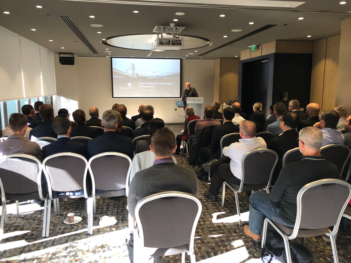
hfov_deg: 63.4
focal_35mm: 28
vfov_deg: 49.7
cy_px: 132
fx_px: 284
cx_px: 176
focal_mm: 3.99
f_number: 1.8
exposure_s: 1/25
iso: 40
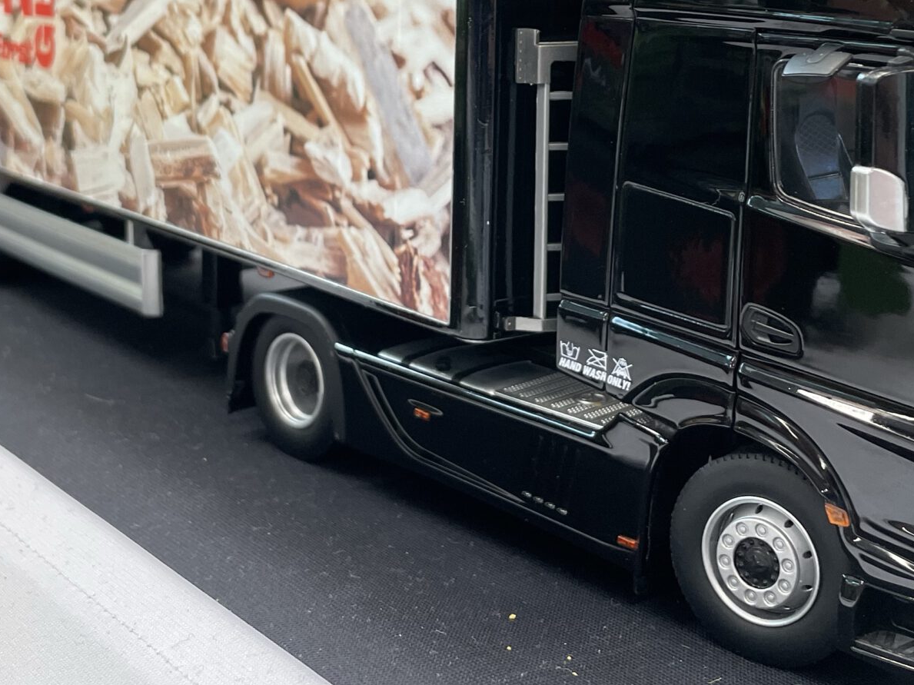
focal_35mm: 56
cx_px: 462
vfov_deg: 25.5
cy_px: 110
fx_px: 1478
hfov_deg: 34.4
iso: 100
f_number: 1.6
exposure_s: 1/100
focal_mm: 4.2
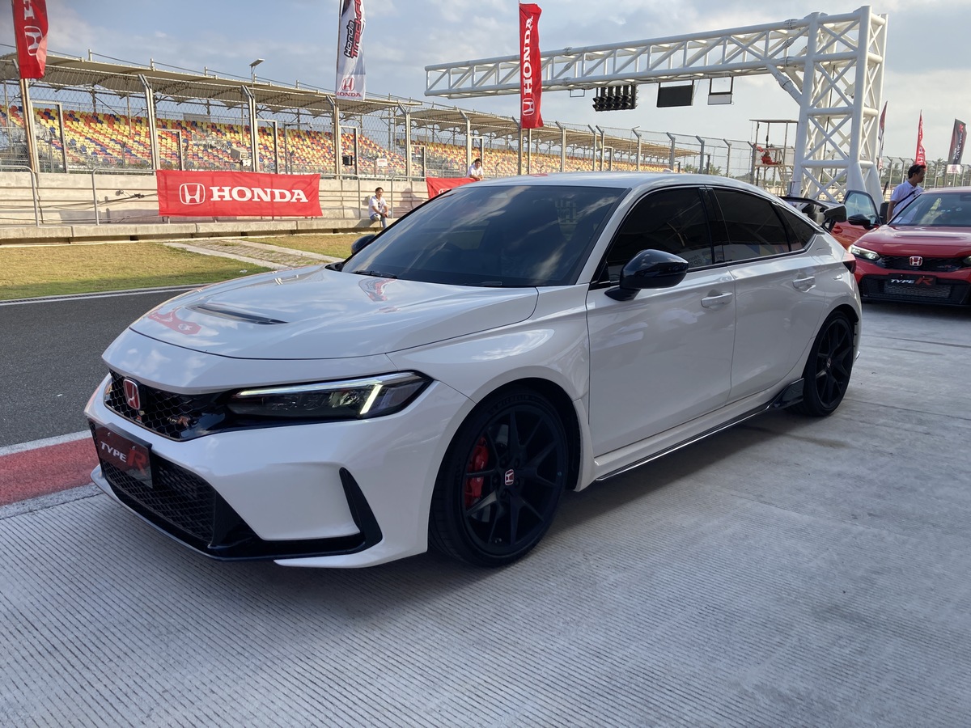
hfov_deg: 63.4
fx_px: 785
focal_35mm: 28
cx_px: 486
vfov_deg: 49.7
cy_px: 364
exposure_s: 1/326
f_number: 1.8
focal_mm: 3.99
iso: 20
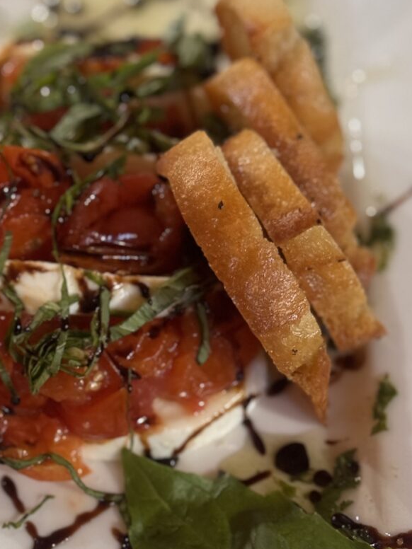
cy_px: 321
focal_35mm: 95
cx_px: 130
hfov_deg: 15.5
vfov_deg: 20.6
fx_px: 1508
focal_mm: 6.76
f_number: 1.78
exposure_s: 1/60
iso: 250
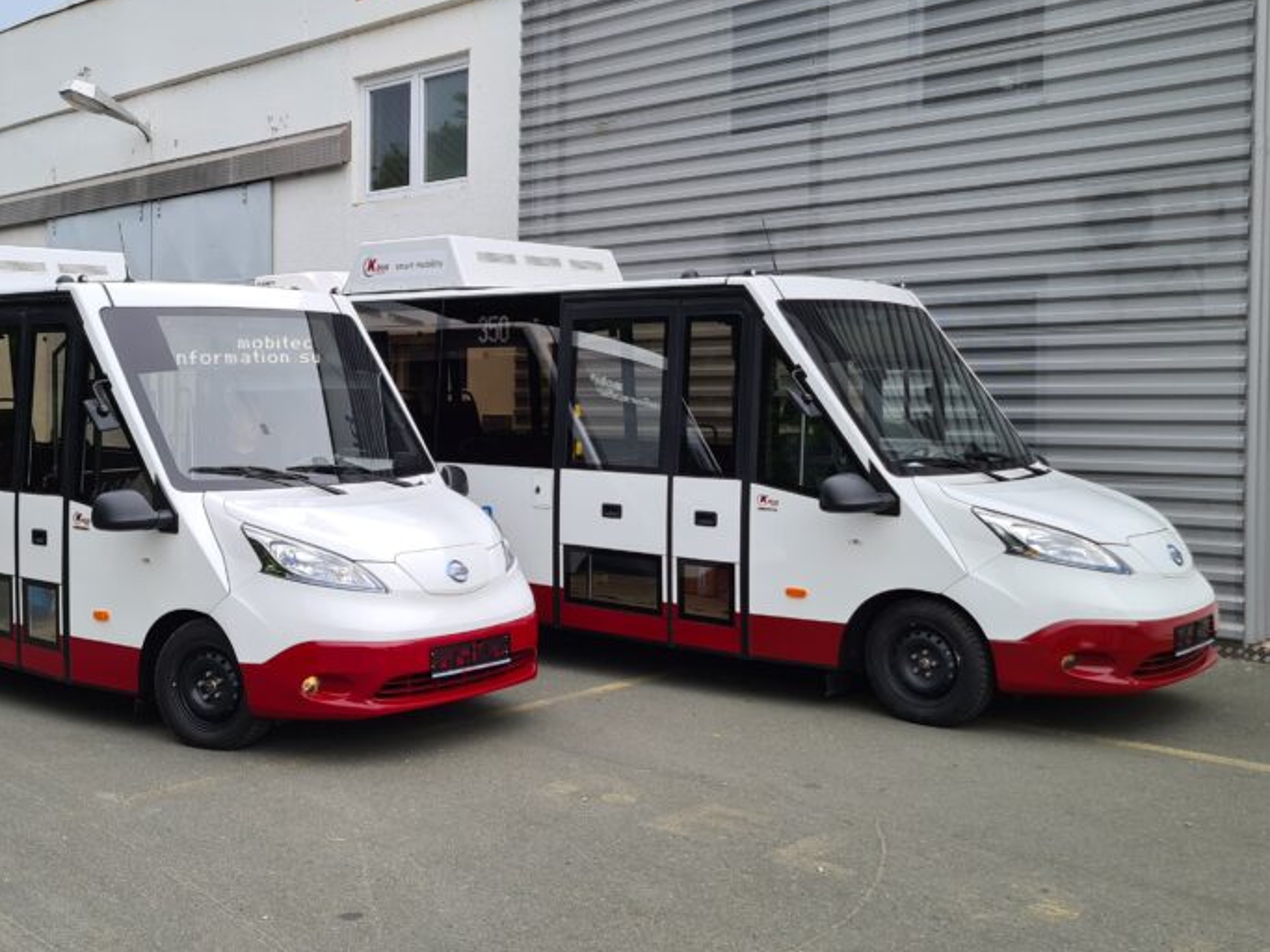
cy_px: 392
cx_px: 474
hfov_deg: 47.4
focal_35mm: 39
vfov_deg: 36.7
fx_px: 1431
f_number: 1.8
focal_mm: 5.4
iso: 50
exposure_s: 1/970
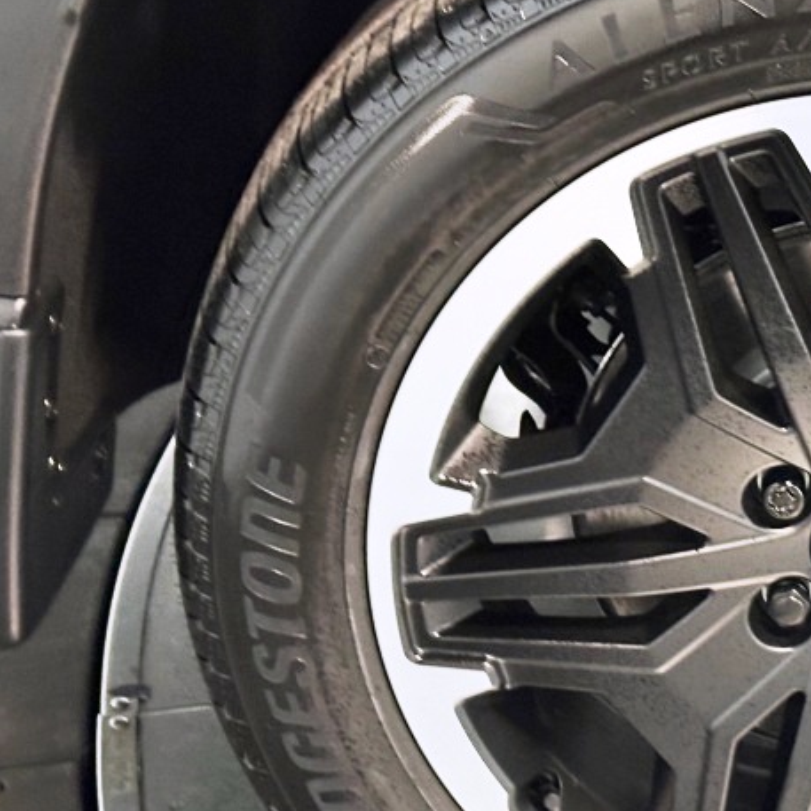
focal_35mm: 95
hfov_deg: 17.7
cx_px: 864
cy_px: 474
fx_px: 2518
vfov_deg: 18.3
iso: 640
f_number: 1.78
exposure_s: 1/24
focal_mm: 6.86
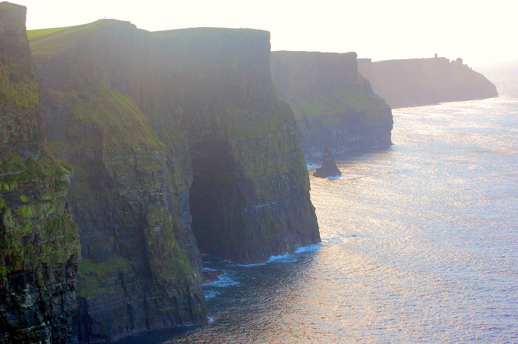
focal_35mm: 82
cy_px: 172
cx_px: 259
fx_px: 1185
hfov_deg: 24.7
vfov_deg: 16.5
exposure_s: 1/250
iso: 200
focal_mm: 55
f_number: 8
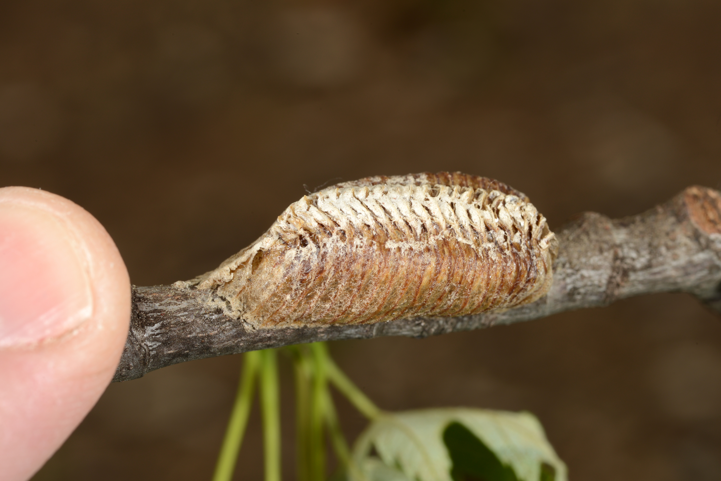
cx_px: 360
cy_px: 240
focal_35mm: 90
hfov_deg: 22.6
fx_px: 1803
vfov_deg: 15.2
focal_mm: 90
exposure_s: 1/125
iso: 100
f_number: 32
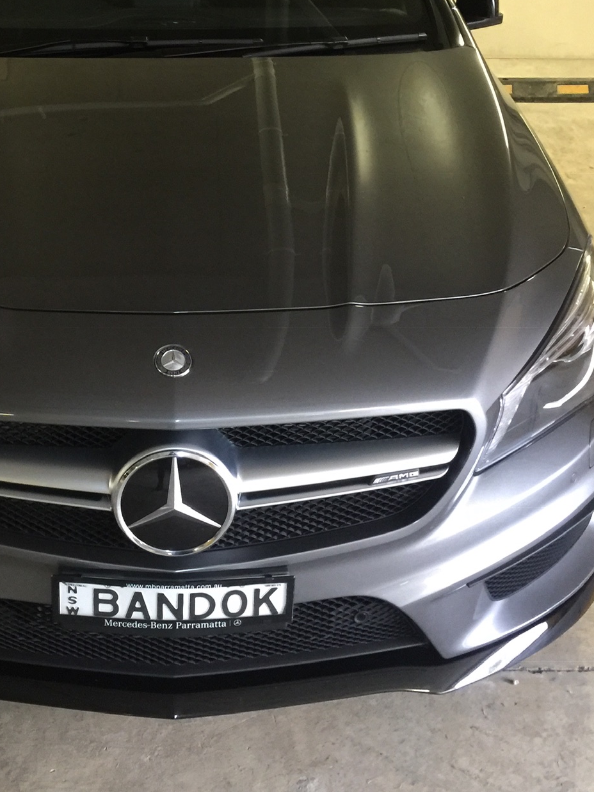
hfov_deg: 29.8
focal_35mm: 48
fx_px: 1098
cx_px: 157
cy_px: 239
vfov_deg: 39.0
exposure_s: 1/8
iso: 125
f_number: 2.2
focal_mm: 4.15
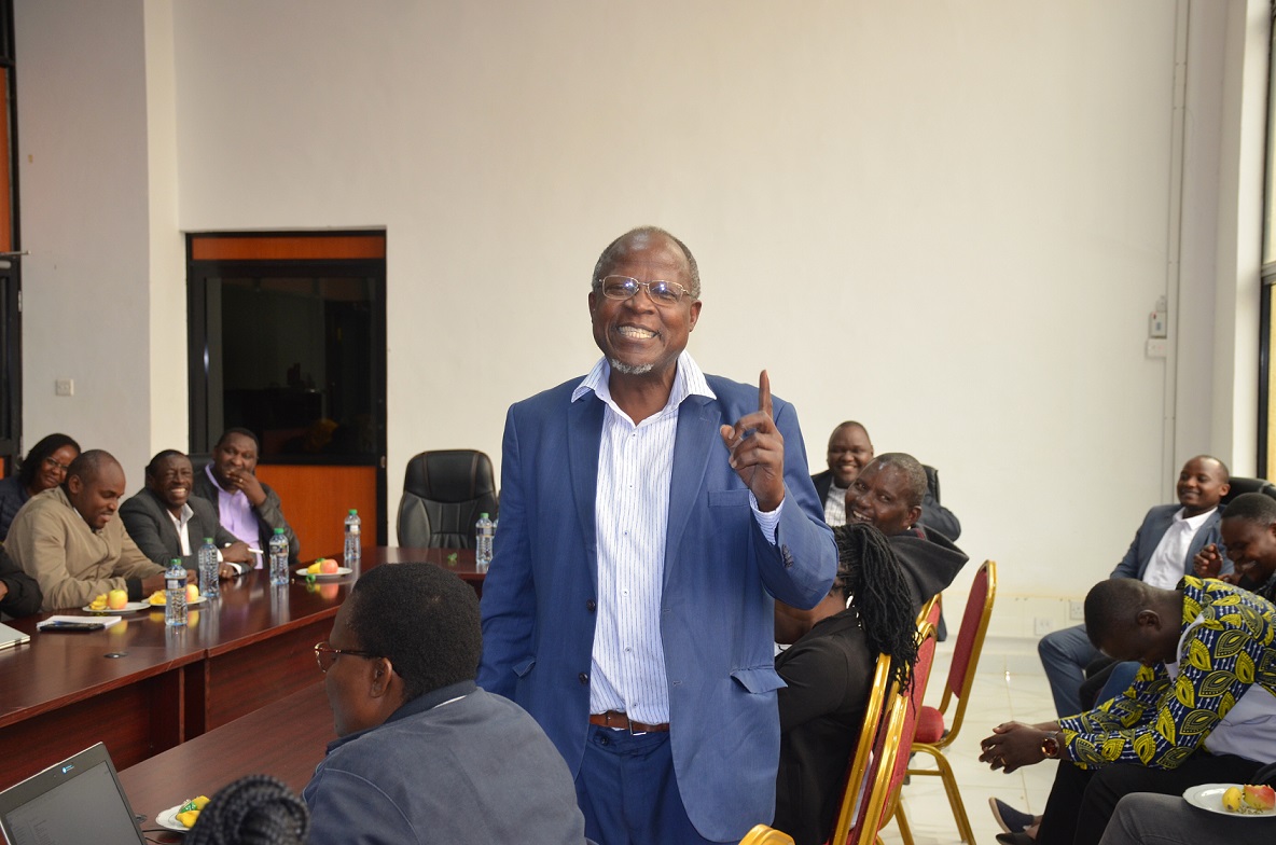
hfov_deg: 41.2
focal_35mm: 48
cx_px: 638
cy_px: 422
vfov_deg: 27.9
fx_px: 1698
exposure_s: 1/60
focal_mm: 32
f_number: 4
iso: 500
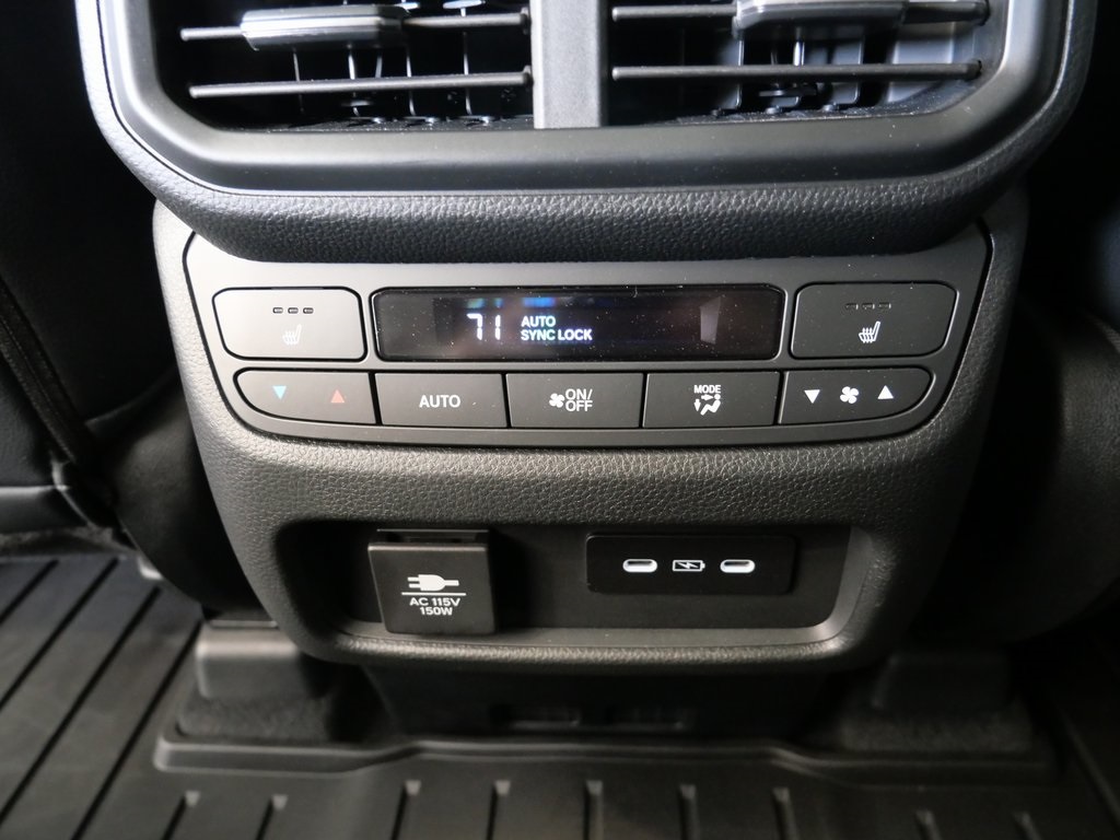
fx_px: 777
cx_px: 560
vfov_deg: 56.8
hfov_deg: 71.6
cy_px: 420
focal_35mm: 24
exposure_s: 1/10
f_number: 3.5
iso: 3200
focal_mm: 12
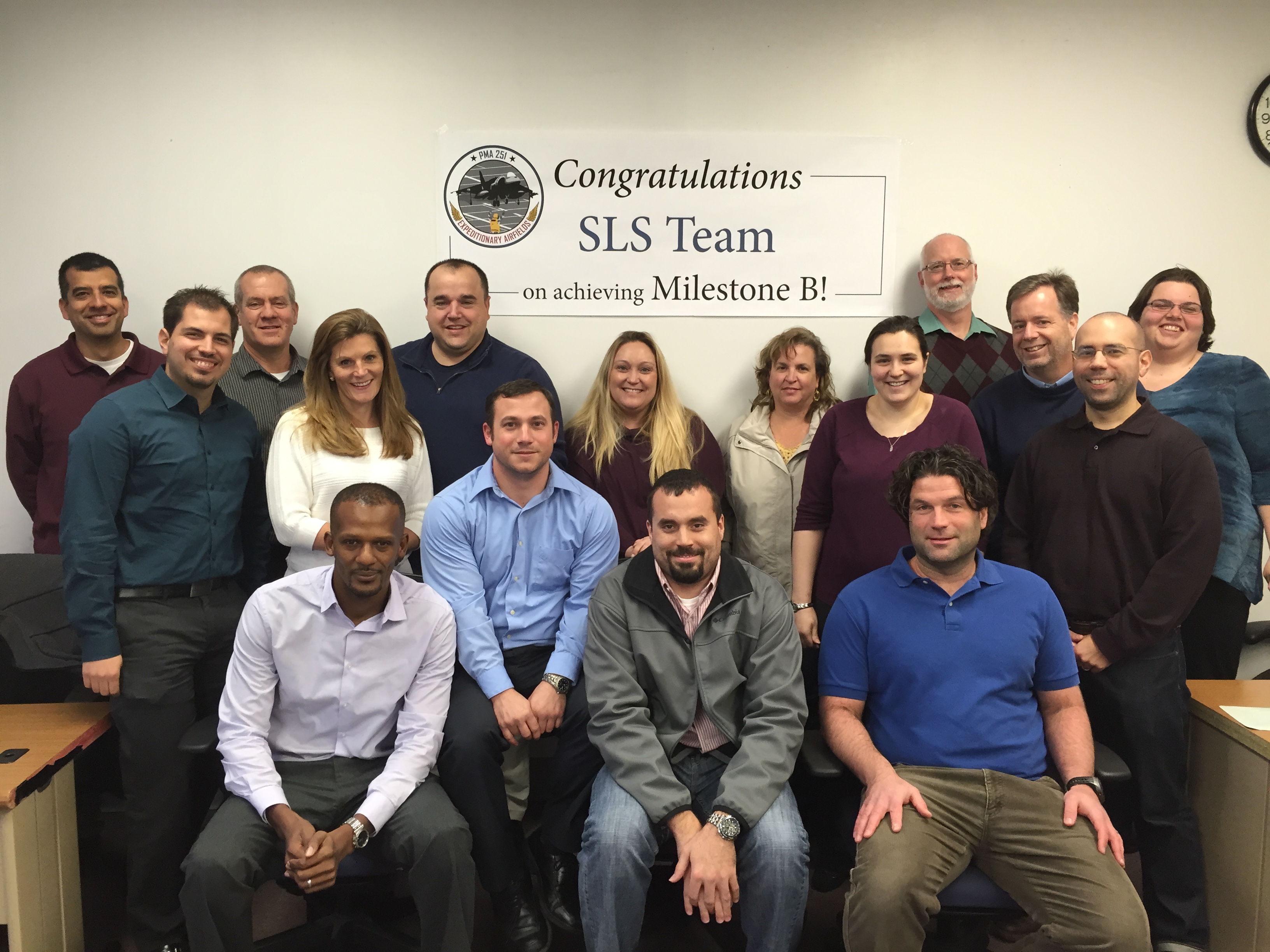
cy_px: 476
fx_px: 1064
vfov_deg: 48.2
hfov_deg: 61.7
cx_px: 635
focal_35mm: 29
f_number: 2.2
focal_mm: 4.15
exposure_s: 1/30
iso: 80
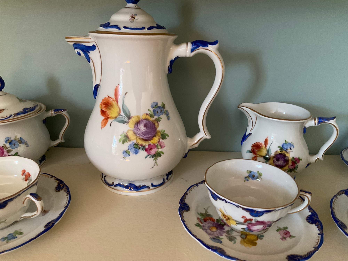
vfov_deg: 48.2
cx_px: 174
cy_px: 130
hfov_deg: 61.7
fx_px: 292
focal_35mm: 29
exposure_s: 1/40
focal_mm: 3
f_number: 1.8
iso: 250
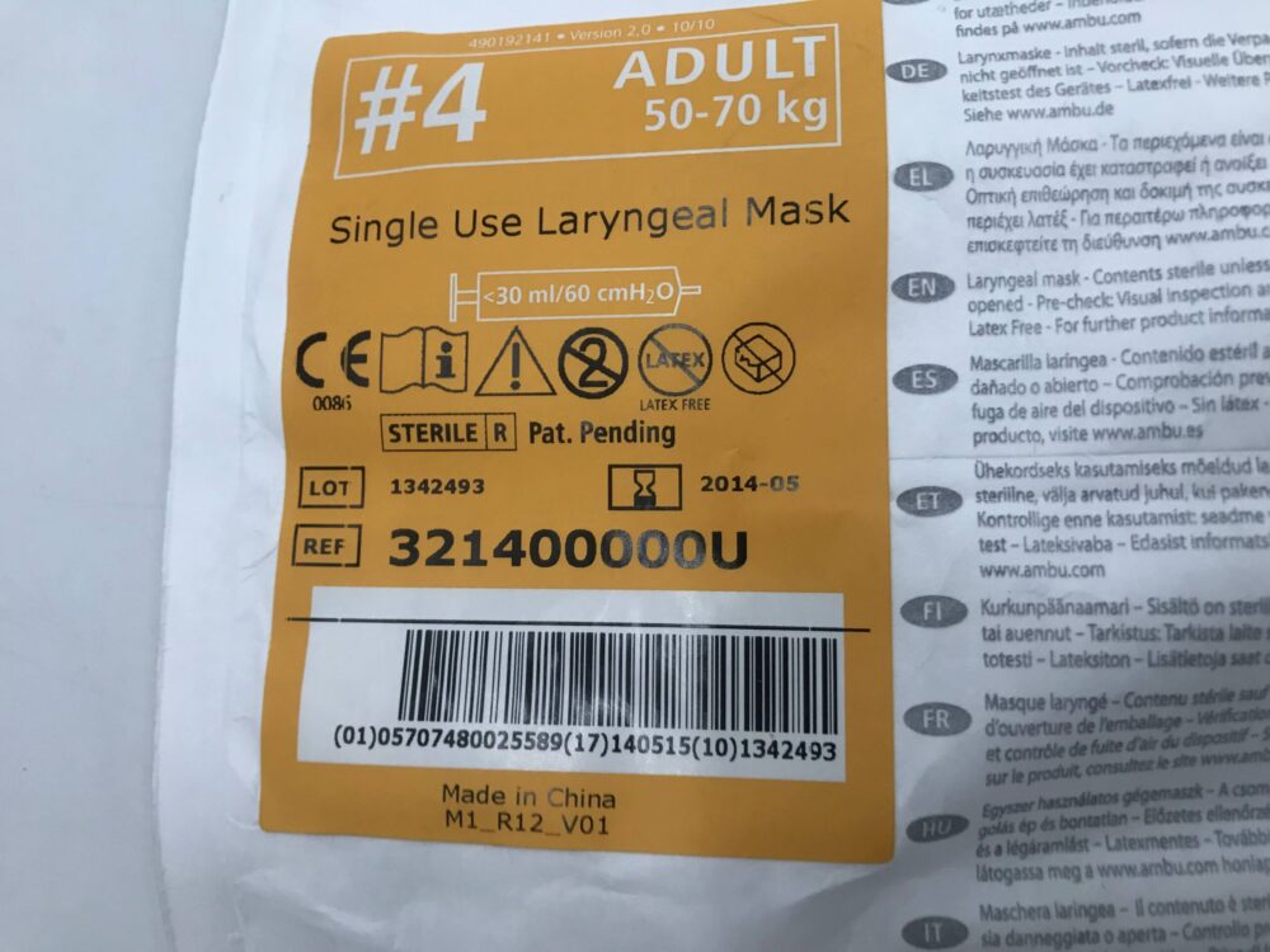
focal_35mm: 28
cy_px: 476
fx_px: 1027
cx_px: 635
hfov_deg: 63.4
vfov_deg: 49.7
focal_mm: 3.99
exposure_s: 1/30
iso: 25
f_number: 1.8
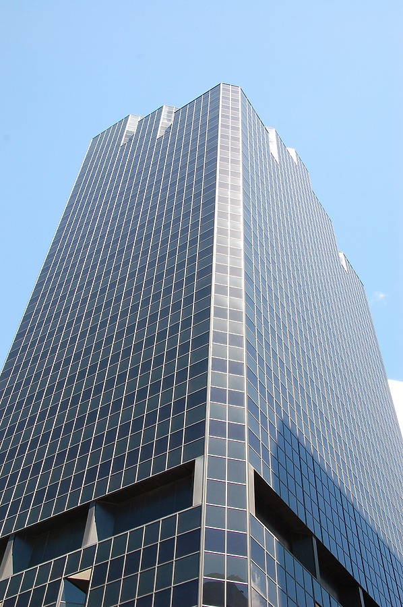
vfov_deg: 49.6
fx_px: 656
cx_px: 202
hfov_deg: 34.1
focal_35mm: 39
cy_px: 304
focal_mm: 26
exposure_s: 1/160
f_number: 10
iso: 400
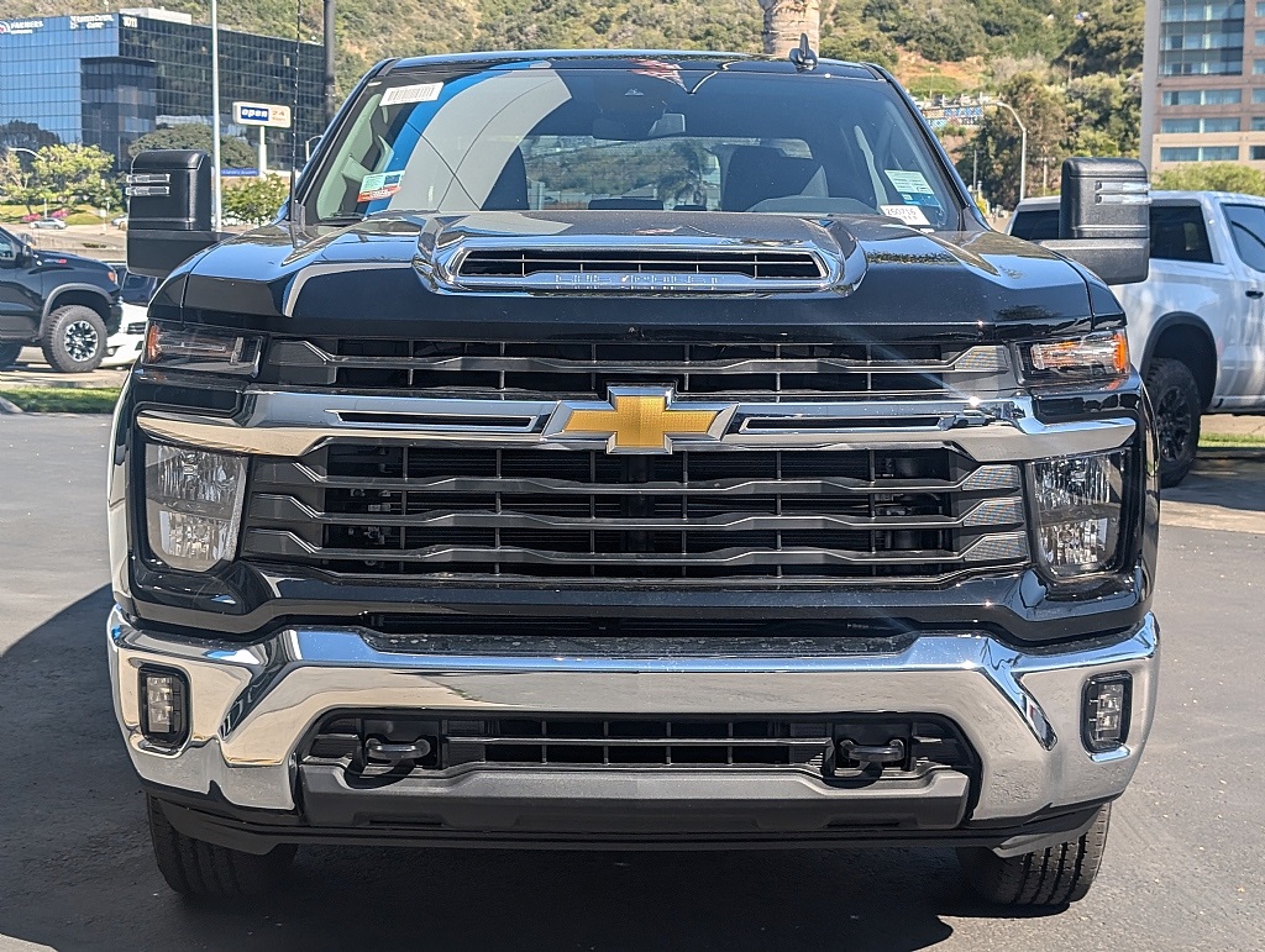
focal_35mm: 49
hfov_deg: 38.9
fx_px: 1793
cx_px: 632
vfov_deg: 29.7
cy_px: 476
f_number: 1.68
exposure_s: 1/661
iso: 19
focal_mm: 6.9
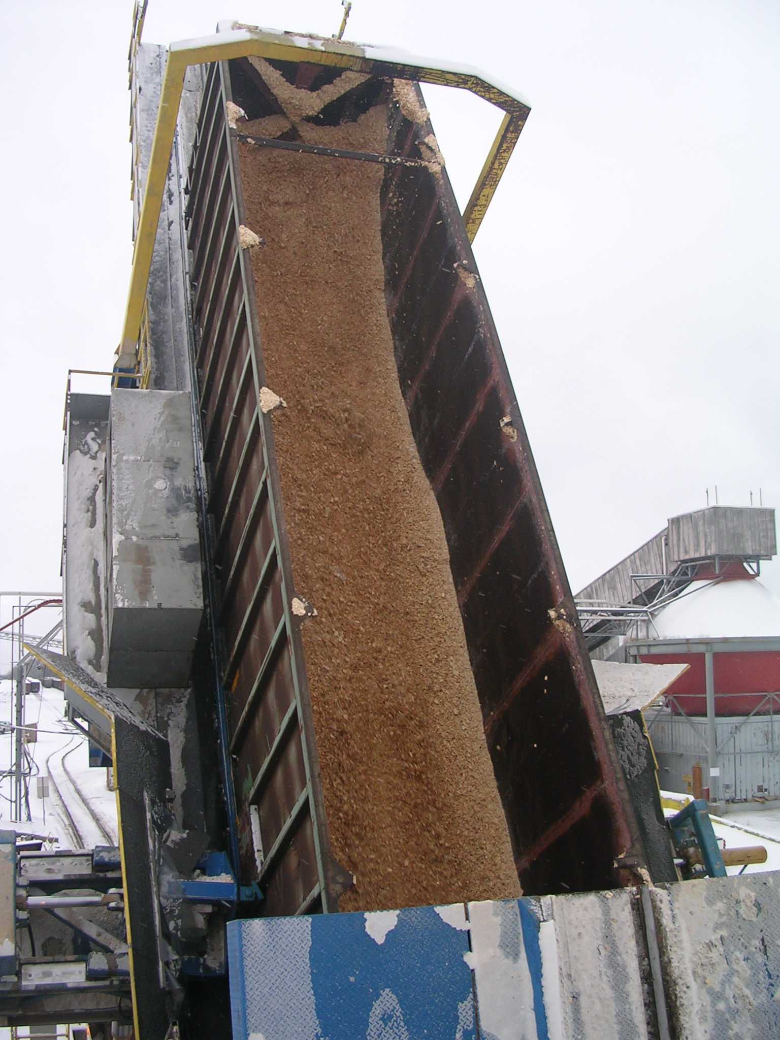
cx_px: 390
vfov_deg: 49.0
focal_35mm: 38
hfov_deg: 37.7
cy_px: 520
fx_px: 1142
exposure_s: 1/206
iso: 50
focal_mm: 5.8
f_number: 2.8
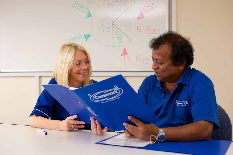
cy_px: 78
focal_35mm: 48
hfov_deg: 41.1
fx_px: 311
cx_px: 116
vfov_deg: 28.1
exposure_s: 1/160
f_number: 5
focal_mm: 48
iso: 500
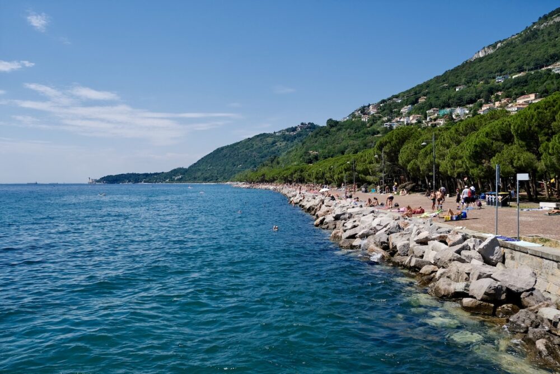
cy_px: 187
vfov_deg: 37.9
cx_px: 280
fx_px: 544
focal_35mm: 35
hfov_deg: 54.4
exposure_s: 1/800
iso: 160
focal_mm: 23.5
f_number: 5.6
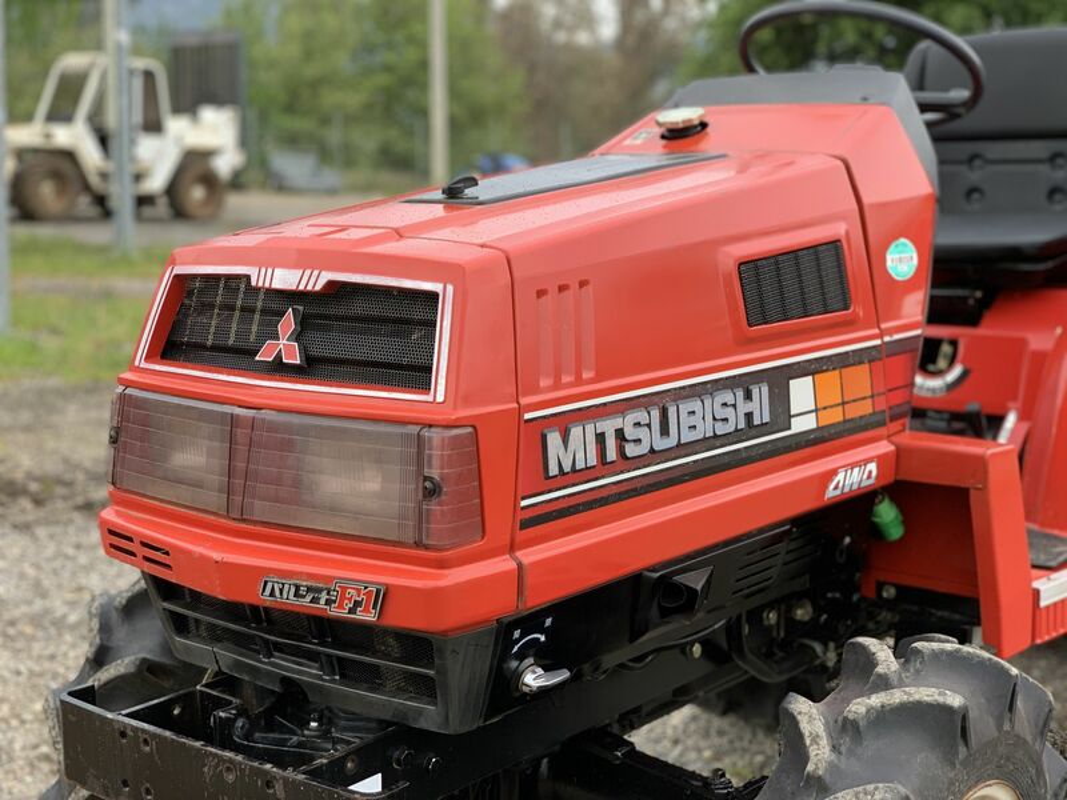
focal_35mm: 52
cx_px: 534
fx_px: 1603
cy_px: 400
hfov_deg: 36.8
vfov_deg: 28.0
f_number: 2.4
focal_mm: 6
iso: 32
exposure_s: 1/122
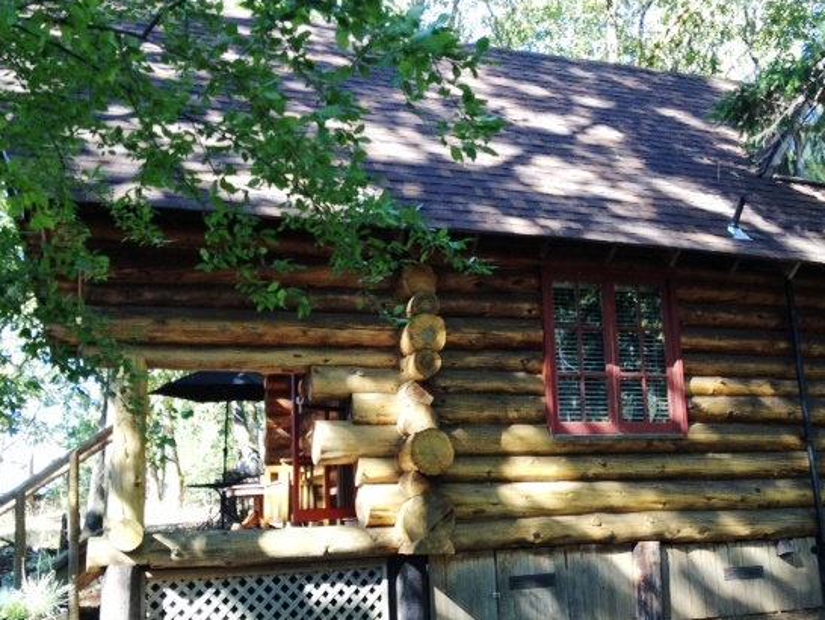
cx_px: 422
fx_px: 978
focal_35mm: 41
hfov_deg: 45.8
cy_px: 333
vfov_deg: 35.1
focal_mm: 4.28
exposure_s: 1/120
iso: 100
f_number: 2.4
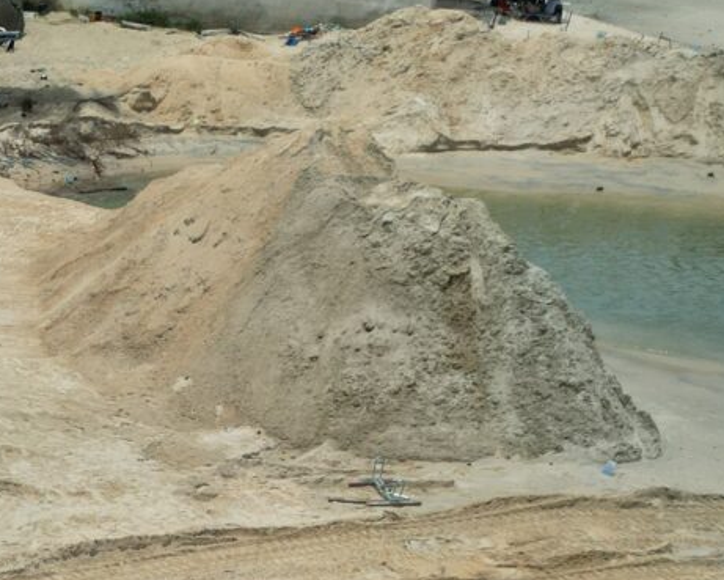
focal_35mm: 78
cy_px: 887
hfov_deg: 20.8
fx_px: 1672
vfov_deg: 17.5
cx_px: -363
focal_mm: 6.72
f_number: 1.7
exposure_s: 1/4000
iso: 110
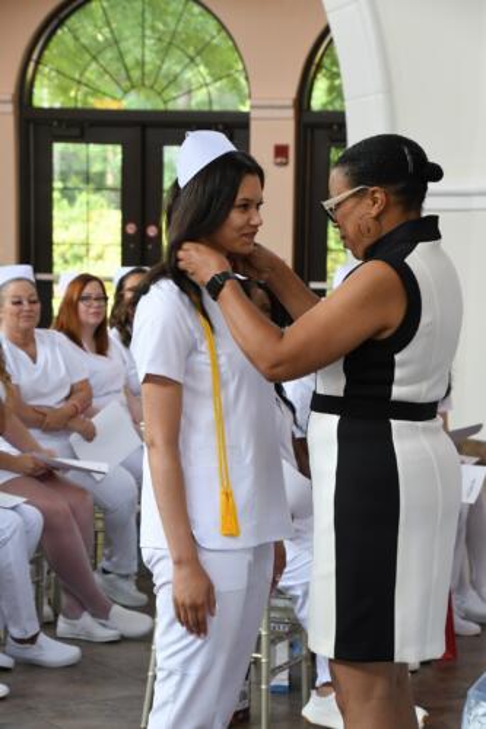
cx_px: 243
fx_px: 2128
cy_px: 364
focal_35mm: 105
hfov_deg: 13.0
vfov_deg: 19.5
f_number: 8
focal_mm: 70
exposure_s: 1/60
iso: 1000
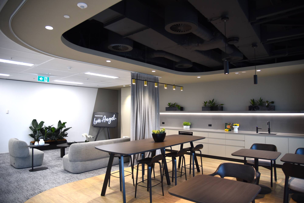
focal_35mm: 24
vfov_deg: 53.1
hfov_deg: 73.7
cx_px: 152
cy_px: 102
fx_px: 203
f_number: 4
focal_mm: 24
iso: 560
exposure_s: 1/60
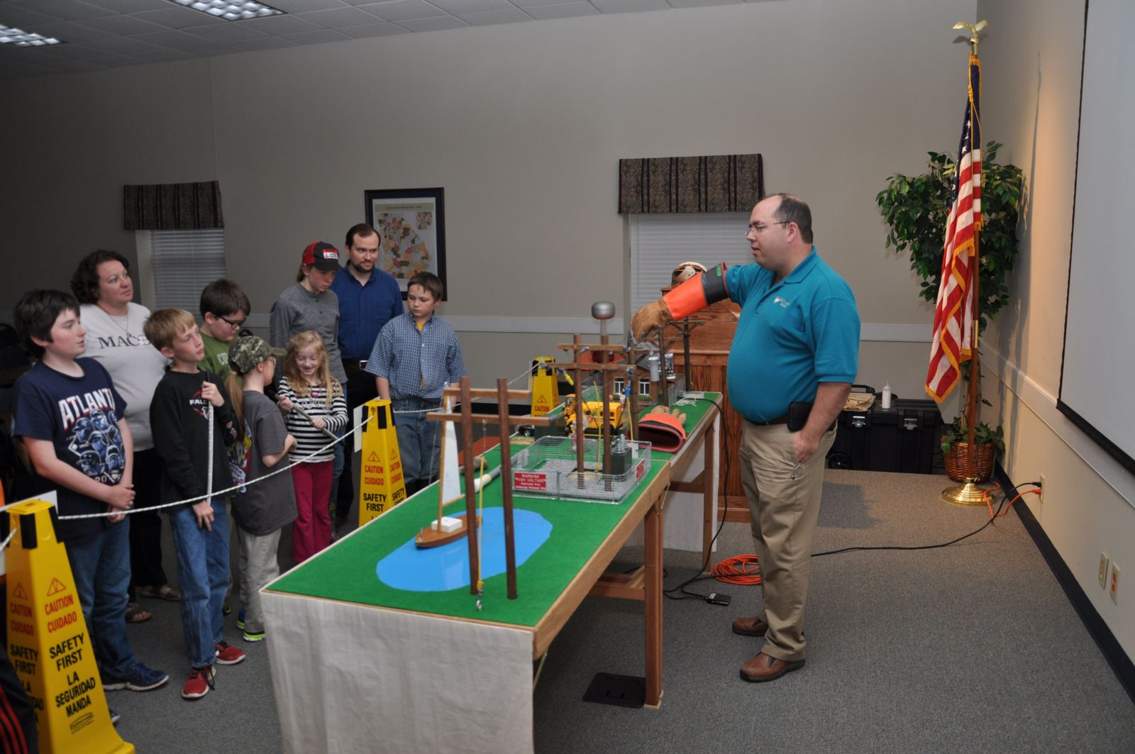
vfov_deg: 47.8
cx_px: 568
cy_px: 377
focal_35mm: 27
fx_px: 850
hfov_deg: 67.4
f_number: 4.5
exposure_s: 1/60
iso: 250
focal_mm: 18
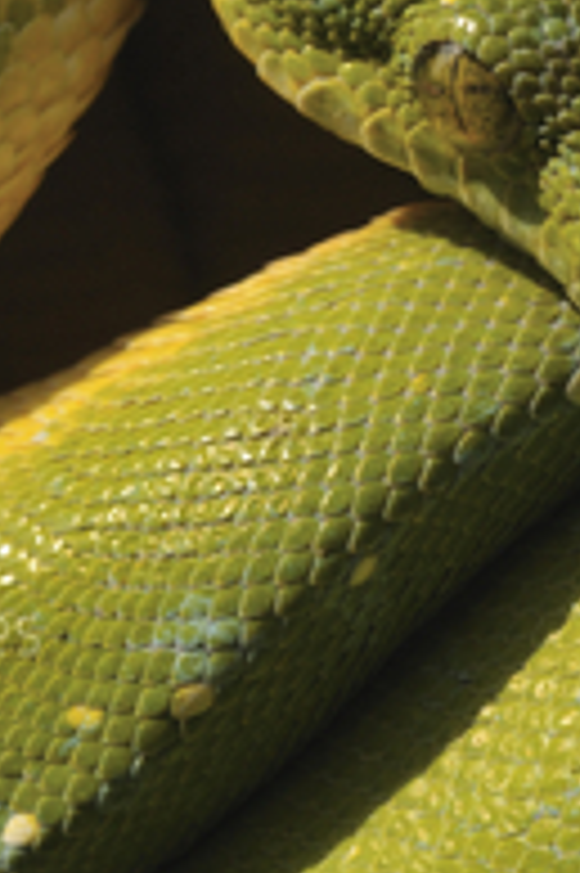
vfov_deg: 5.9
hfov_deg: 4.0
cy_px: -47
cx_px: 432
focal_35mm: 346
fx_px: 8376
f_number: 9
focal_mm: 70
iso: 250
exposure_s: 1/250
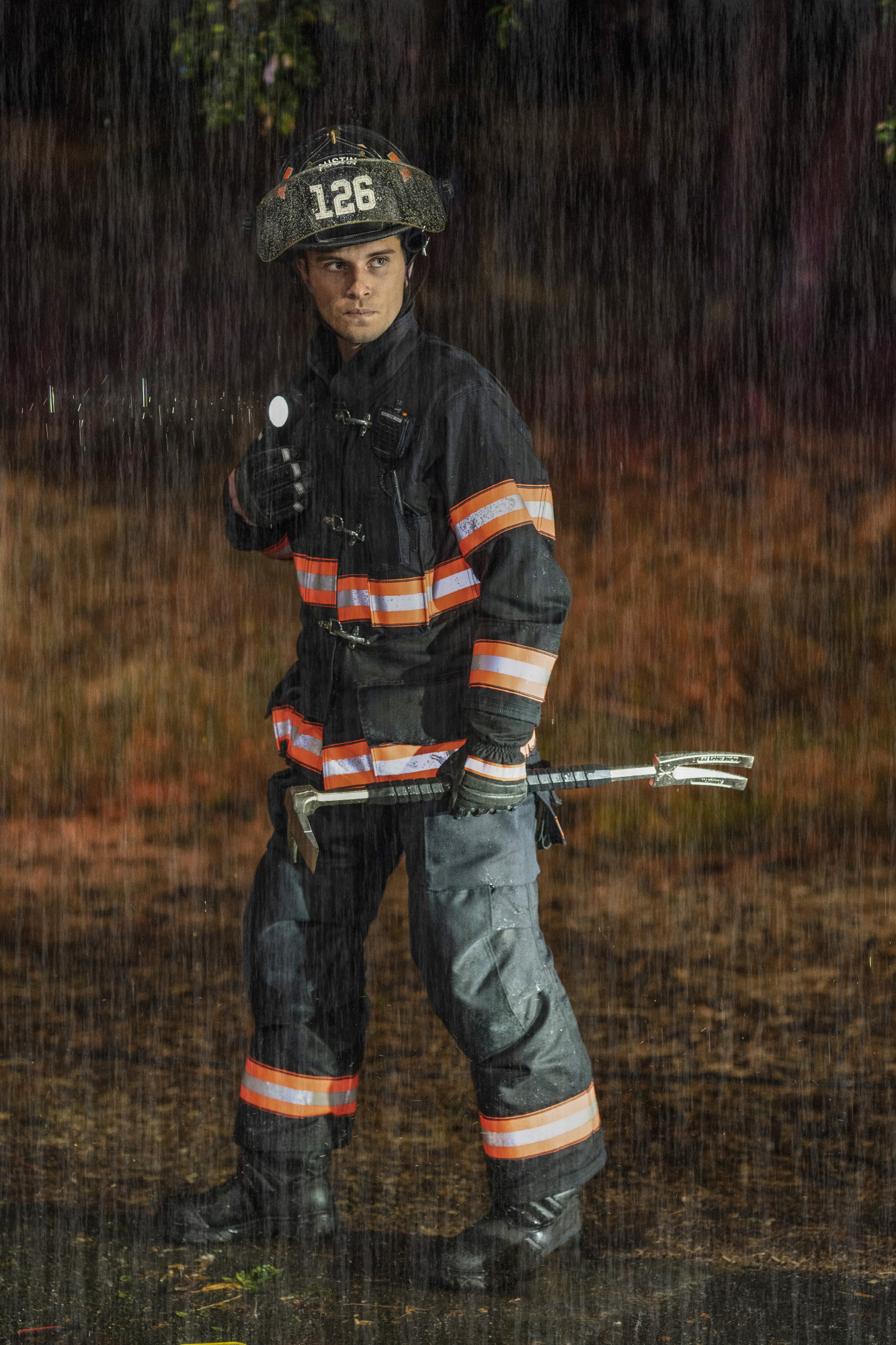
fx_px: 3174
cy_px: 672
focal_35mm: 85
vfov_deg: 23.9
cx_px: 448
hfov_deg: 16.1
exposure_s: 1/200
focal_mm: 85
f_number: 2.5
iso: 3200
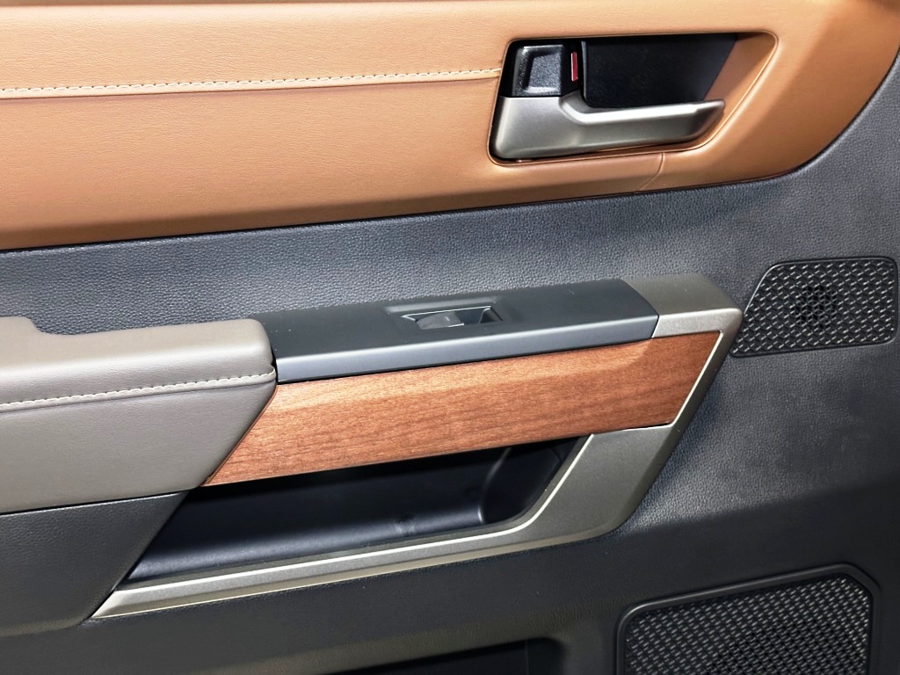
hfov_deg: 39.7
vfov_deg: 30.3
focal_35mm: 48
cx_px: 450
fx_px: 1248
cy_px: 338
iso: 640
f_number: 1.78
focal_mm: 6.86
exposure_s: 1/30
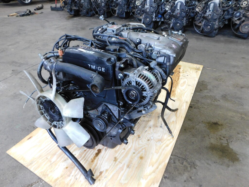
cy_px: 94
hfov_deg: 73.9
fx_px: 165
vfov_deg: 58.9
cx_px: 124
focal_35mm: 23
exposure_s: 1/13
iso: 400
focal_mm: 4
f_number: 3
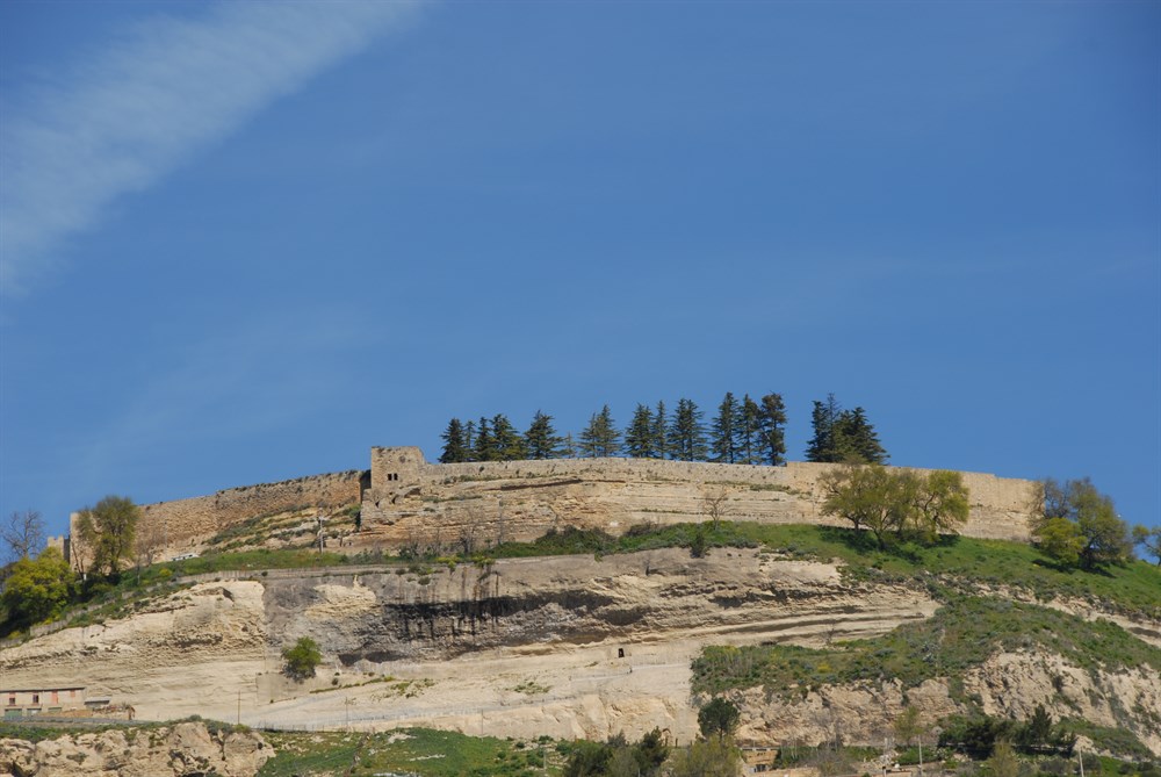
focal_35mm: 180
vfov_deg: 7.6
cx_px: 580
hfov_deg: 11.4
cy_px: 388
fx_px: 5811
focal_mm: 120
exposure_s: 1/320
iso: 100
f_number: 9
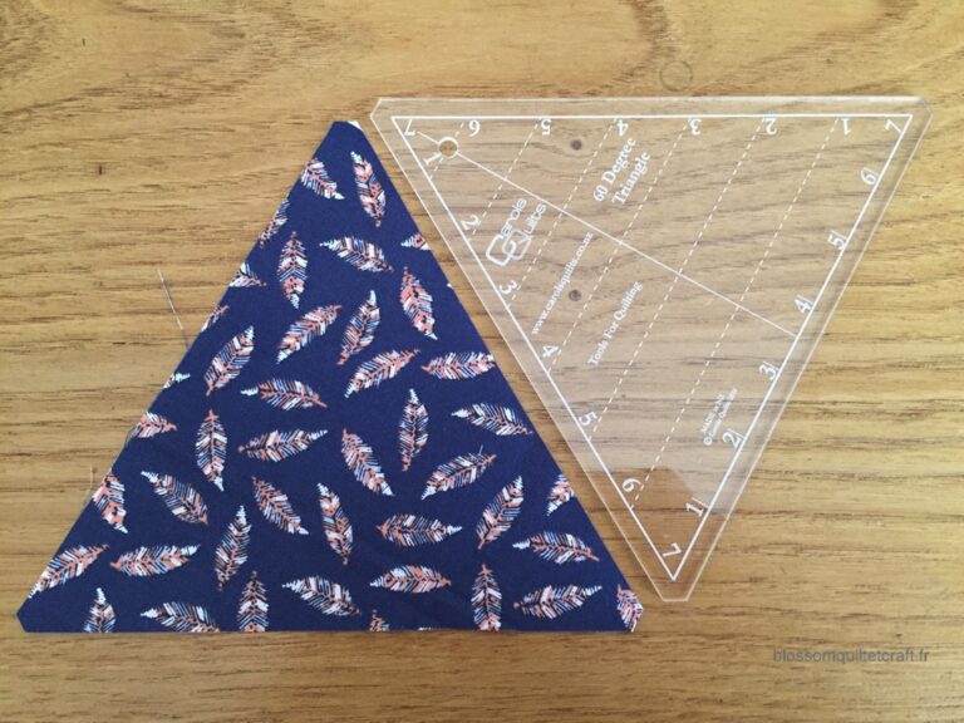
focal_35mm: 29
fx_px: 808
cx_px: 482
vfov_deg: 48.2
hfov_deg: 61.7
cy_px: 362
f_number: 2.2
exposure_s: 1/33
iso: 250
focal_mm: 4.15
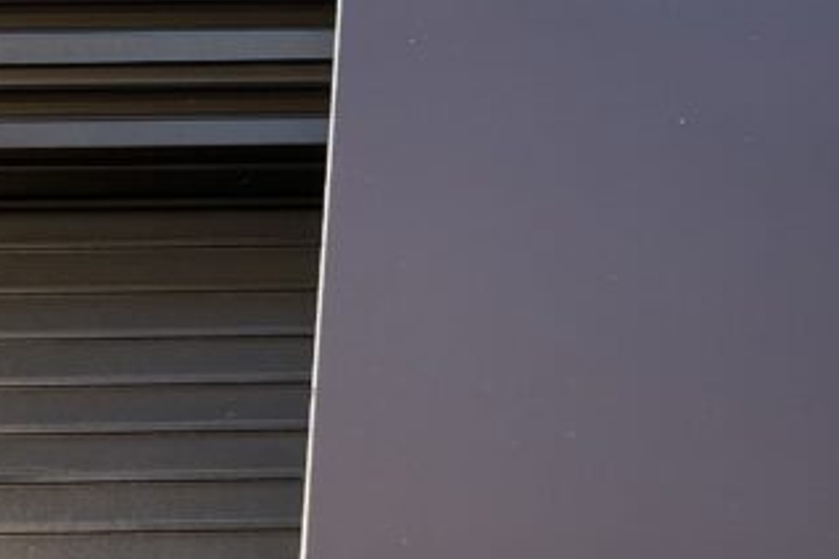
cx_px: 617
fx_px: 2027
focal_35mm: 87
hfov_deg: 23.2
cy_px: 61
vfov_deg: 15.5
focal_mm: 4.2
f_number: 1.6
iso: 125
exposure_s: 1/108
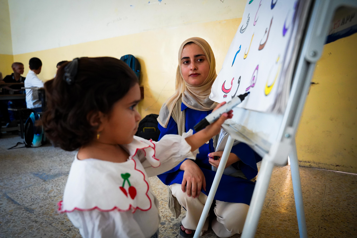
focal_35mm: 25
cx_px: 178
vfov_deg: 51.1
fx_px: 249
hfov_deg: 71.3
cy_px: 119
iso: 8000
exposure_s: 1/160
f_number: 4
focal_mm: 25.1
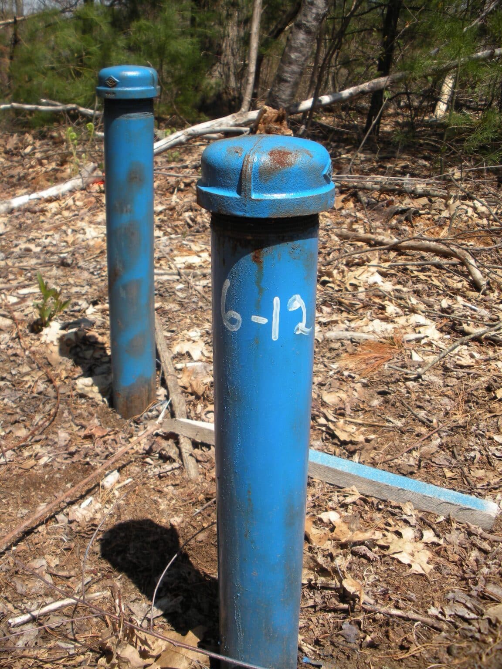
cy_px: 334
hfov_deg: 40.7
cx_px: 251
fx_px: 677
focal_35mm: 35
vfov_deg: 52.6
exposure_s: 1/583
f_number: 3.5
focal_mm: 6.3
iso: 64
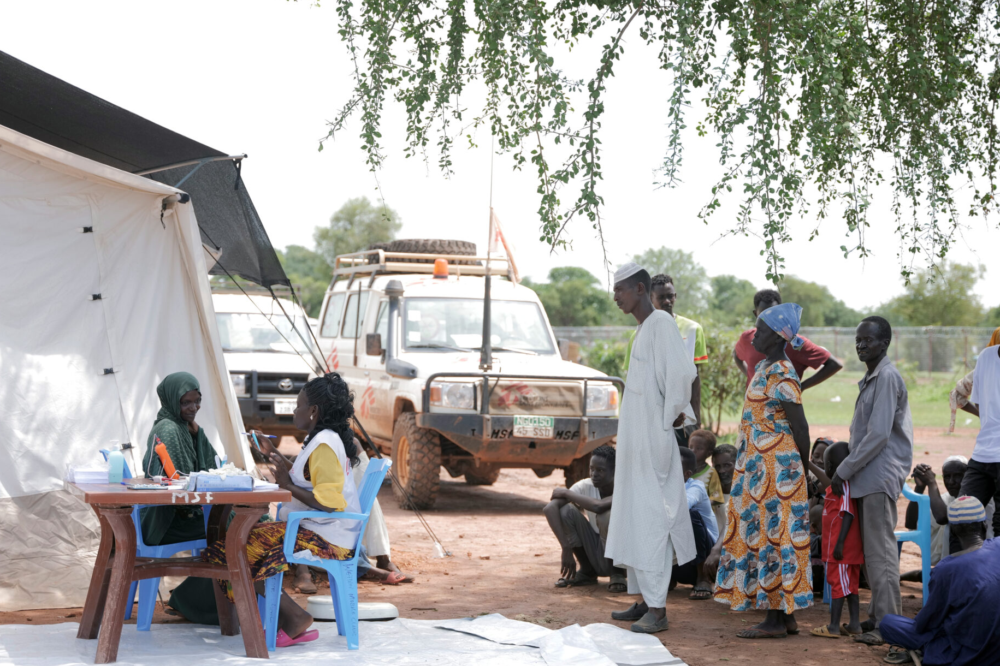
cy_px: 364
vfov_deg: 20.6
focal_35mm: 66
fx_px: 1833
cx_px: 477
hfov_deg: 30.5
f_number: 2.8
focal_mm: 59
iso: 200
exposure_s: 1/800
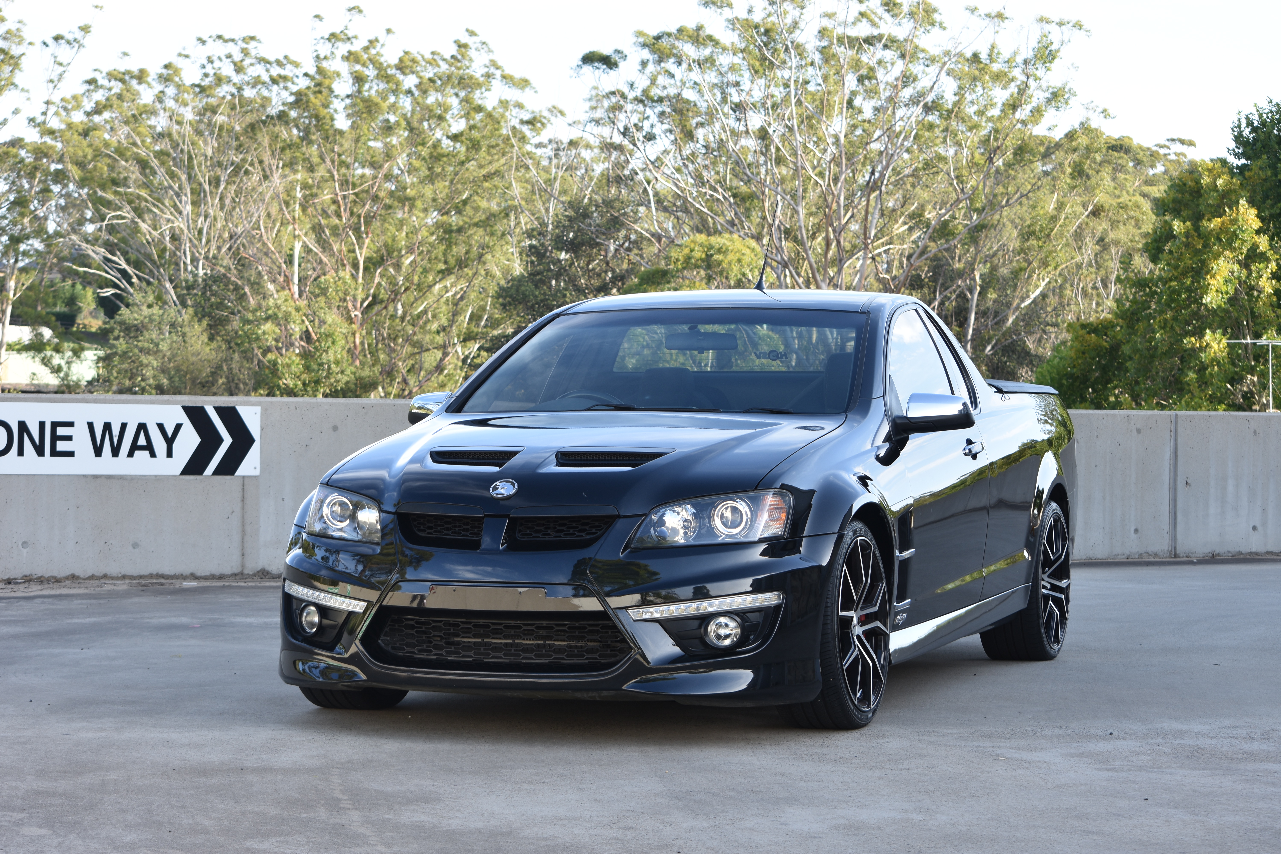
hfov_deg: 24.6
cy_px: 427
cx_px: 640
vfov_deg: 16.6
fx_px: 2935
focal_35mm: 82
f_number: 8
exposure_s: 1/60
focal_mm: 55
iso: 100
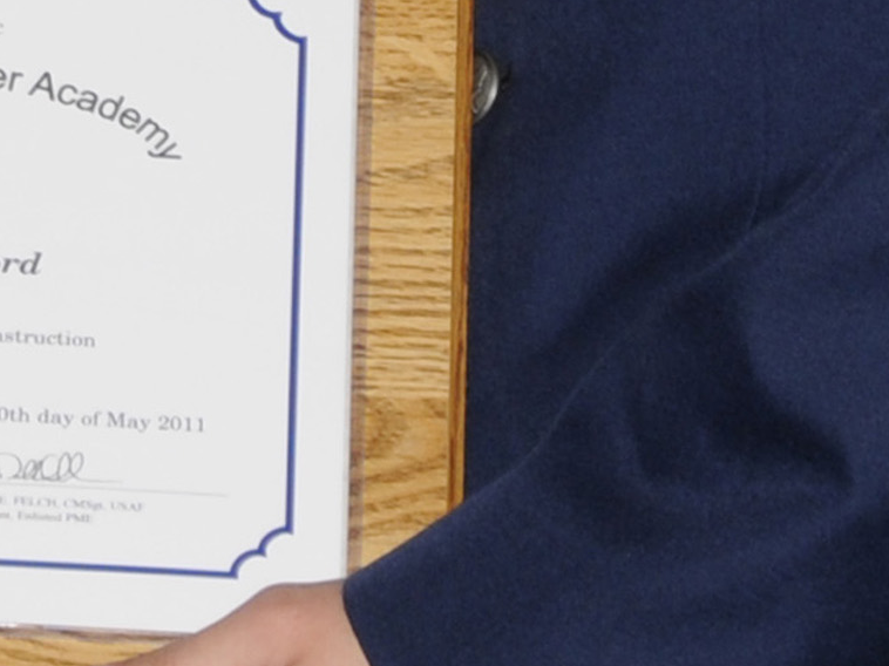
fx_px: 12554
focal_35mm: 489
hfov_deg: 4.0
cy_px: -611
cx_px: -125
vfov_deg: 3.0
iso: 200
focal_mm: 60
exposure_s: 1/60
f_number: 11
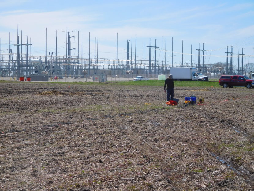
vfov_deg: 16.4
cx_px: 127
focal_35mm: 90
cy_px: 96
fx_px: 661
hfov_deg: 21.8
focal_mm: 16.1
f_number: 4.7
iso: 125
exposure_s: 1/800
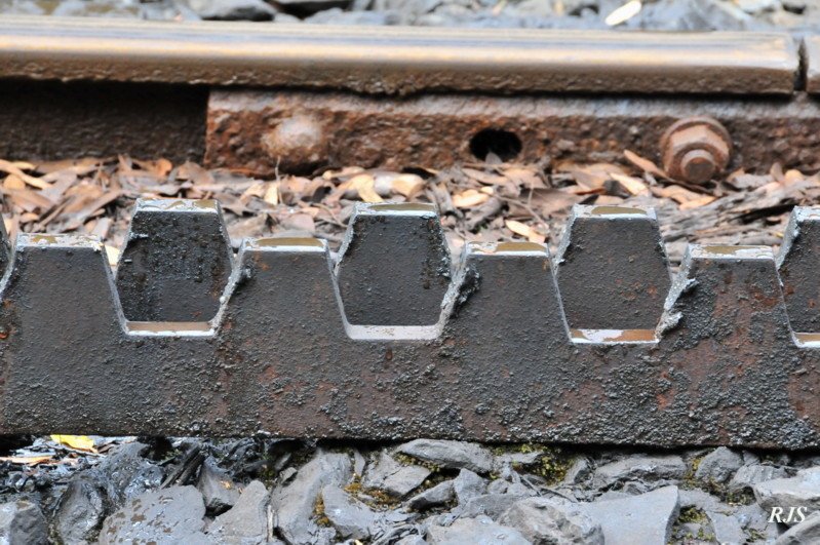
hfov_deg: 6.9
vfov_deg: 4.6
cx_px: 410
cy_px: 272
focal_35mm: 300
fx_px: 6826
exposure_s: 1/60
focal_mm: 200
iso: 1000
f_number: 13
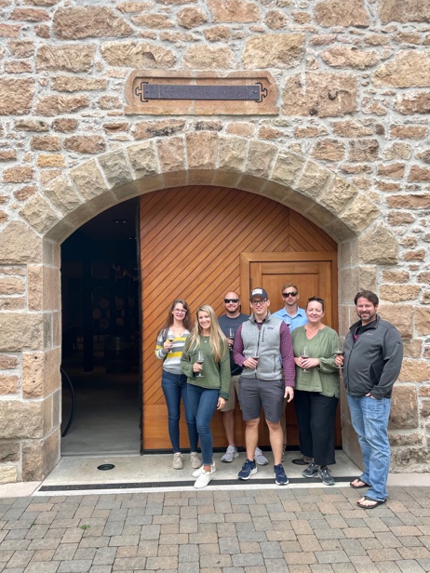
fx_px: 447
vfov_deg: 65.3
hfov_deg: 51.4
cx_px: 211
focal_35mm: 27
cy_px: 292
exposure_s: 1/606
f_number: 1.6
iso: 32
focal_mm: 4.2
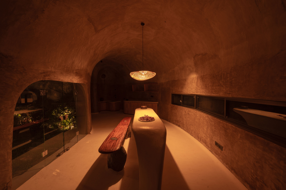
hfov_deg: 104.3
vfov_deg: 81.1
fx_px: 111
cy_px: 95
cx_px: 143
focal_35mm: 14
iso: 250
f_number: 11
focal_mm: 14
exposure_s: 2.5
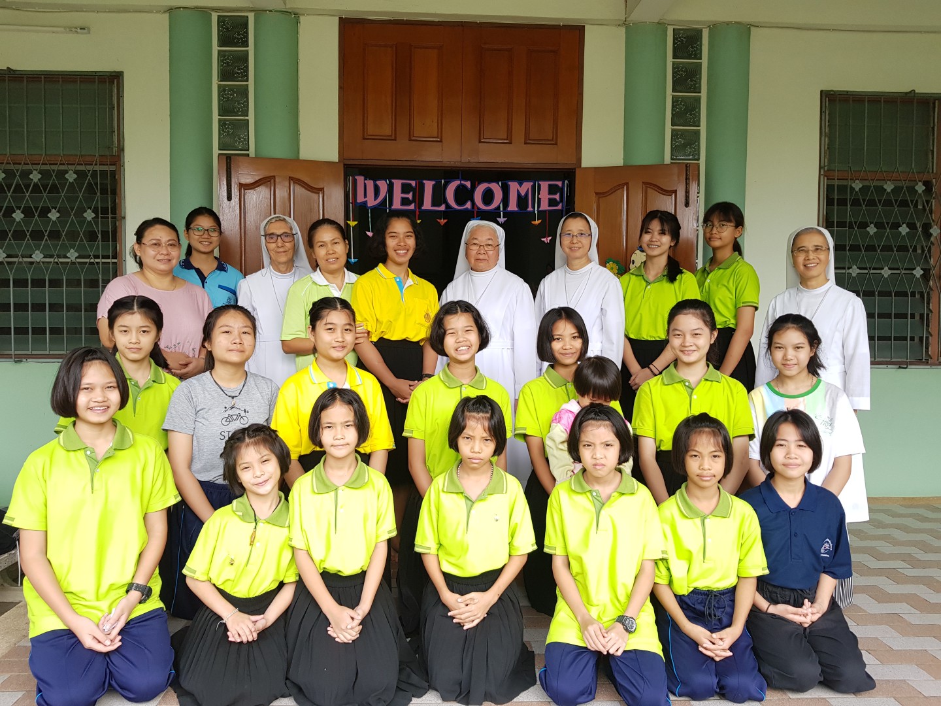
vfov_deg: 53.1
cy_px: 353
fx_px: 707
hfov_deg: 67.3
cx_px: 470
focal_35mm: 26
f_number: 1.7
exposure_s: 1/120
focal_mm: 4.3
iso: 80
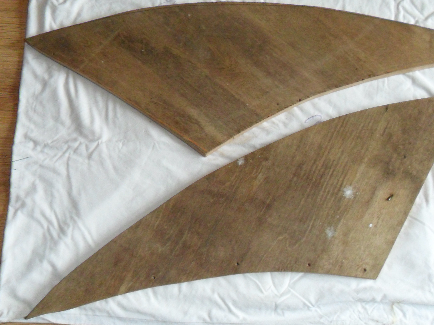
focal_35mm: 42
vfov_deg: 34.3
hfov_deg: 44.6
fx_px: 527
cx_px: 253
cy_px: 140
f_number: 3.5
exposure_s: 1/45
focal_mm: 4.9
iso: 200
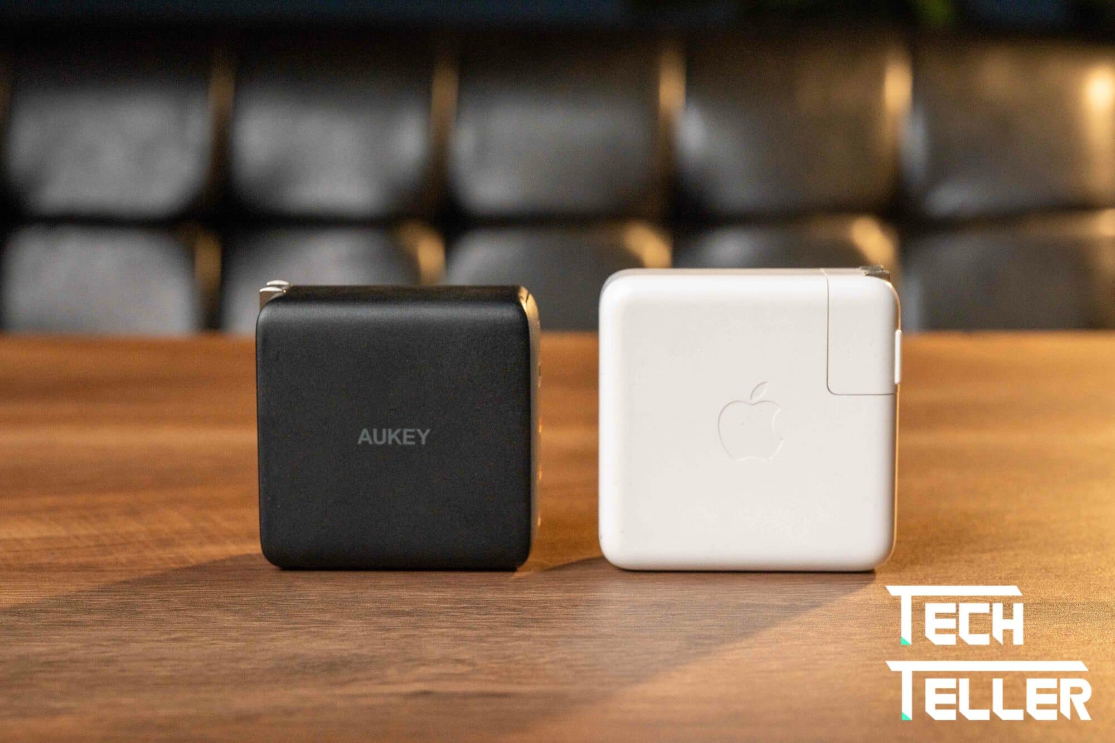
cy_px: 372
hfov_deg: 28.8
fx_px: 2168
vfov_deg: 19.5
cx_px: 558
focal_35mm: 70
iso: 1000
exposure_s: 1/100
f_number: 7.1
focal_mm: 70
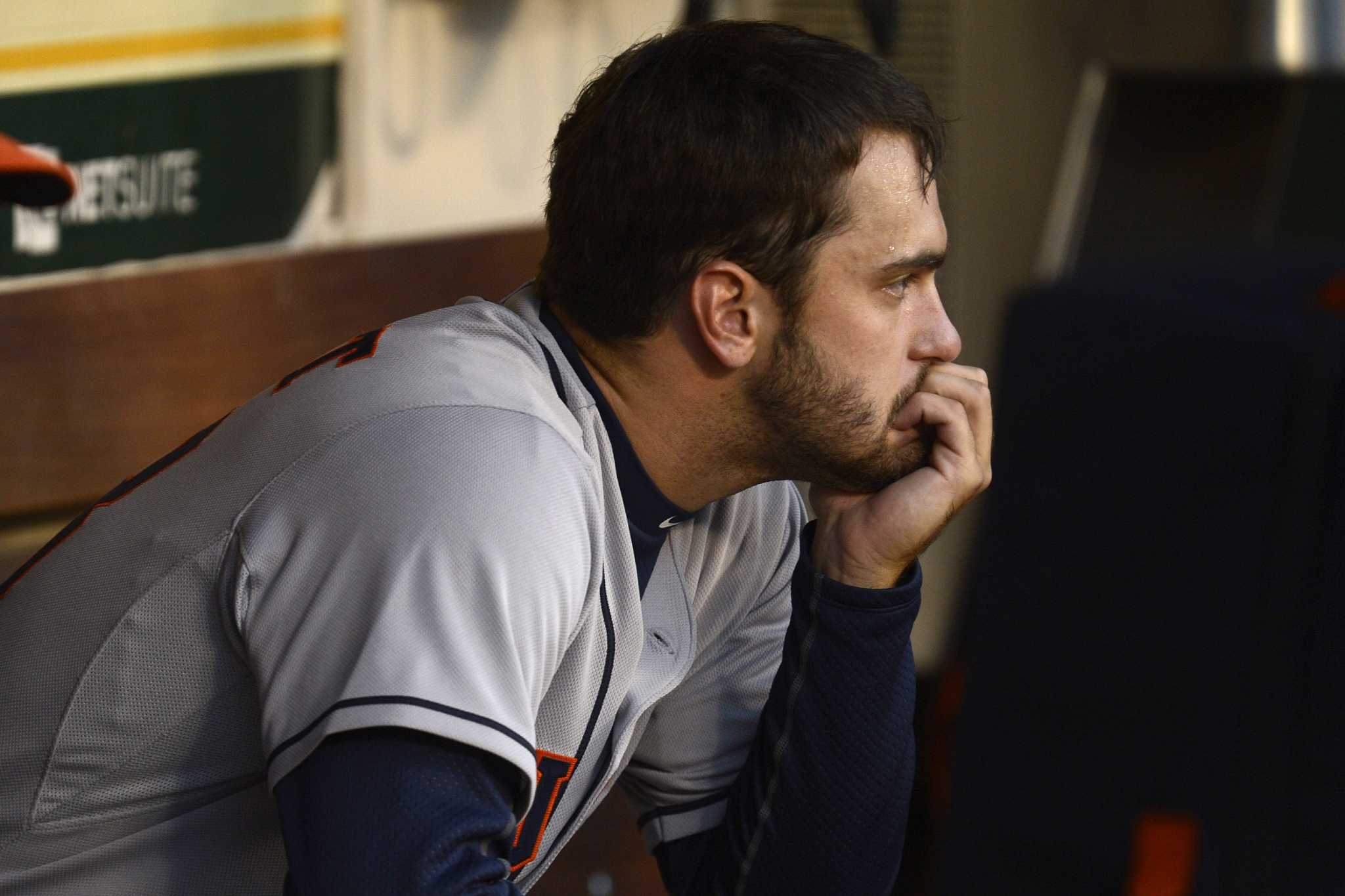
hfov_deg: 3.7
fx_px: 20545
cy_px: 448
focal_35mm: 550
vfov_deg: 2.5
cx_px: 672
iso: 1000
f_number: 4
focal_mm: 550
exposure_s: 1/250
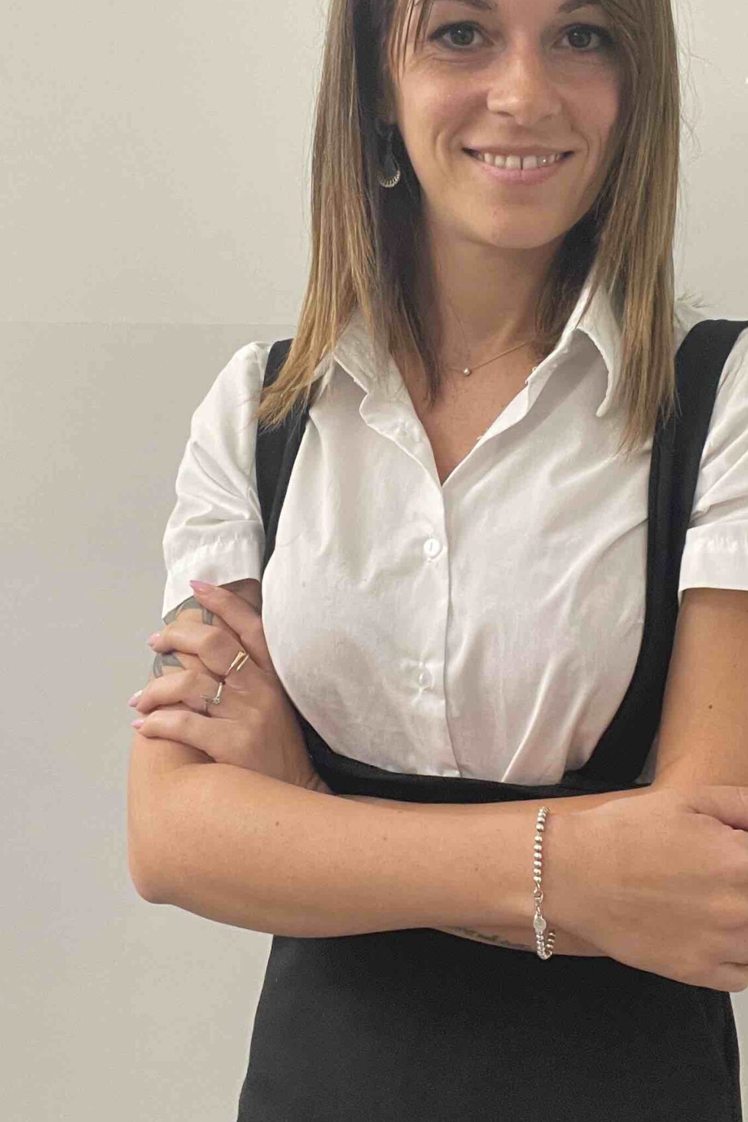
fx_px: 1465
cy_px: 461
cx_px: 450
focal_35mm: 47
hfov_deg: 28.6
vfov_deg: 41.8
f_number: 2.2
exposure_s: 1/50
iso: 250
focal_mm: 2.71
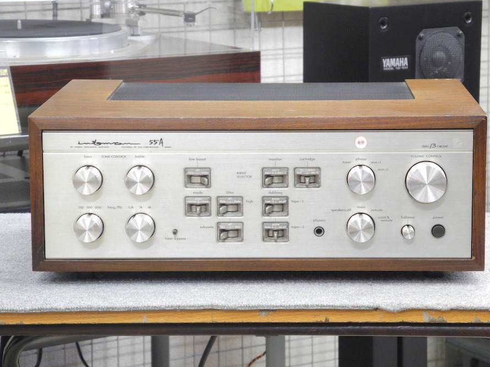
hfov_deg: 15.4
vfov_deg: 11.6
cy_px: 186
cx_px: 255
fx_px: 1811
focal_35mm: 128
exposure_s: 1/9.8
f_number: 4.5
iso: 400
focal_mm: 25.4
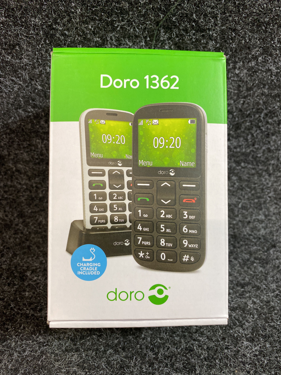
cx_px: 140
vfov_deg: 67.3
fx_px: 281
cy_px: 188
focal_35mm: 26
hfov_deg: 53.1
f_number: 1.8
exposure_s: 1/50
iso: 64
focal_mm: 4.25
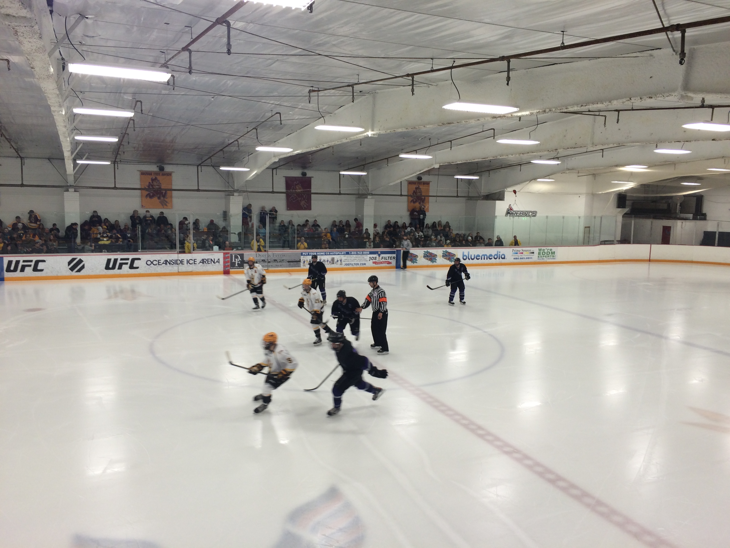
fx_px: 612
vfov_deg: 48.2
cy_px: 274
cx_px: 365
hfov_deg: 61.7
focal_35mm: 29
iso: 40
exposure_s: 1/60
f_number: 2.2
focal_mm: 4.15
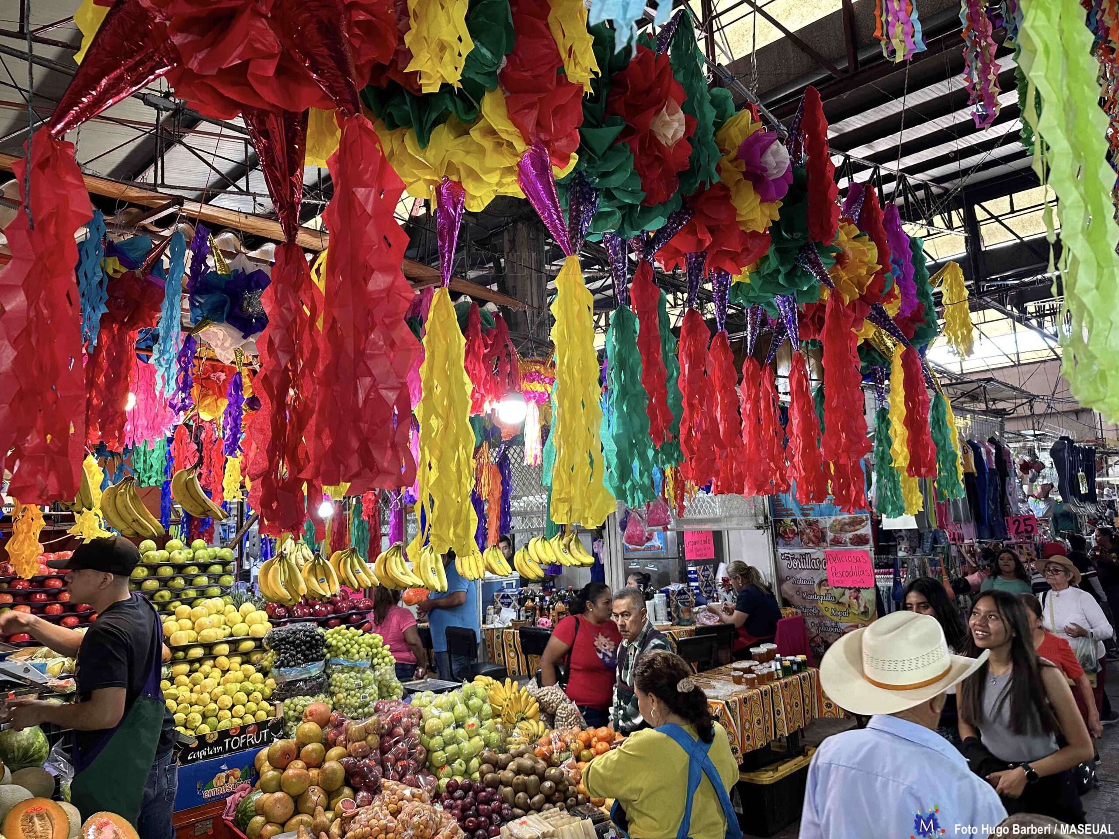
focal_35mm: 24
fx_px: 776
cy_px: 420
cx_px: 560
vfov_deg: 56.8
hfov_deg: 71.6
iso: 200
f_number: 1.78
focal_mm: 6.86
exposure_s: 1/60
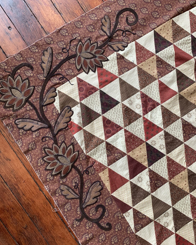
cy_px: 133
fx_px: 203
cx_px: 97
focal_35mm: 28
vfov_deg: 62.1
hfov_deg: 51.5
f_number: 1.8
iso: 100
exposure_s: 1/71
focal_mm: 4.25
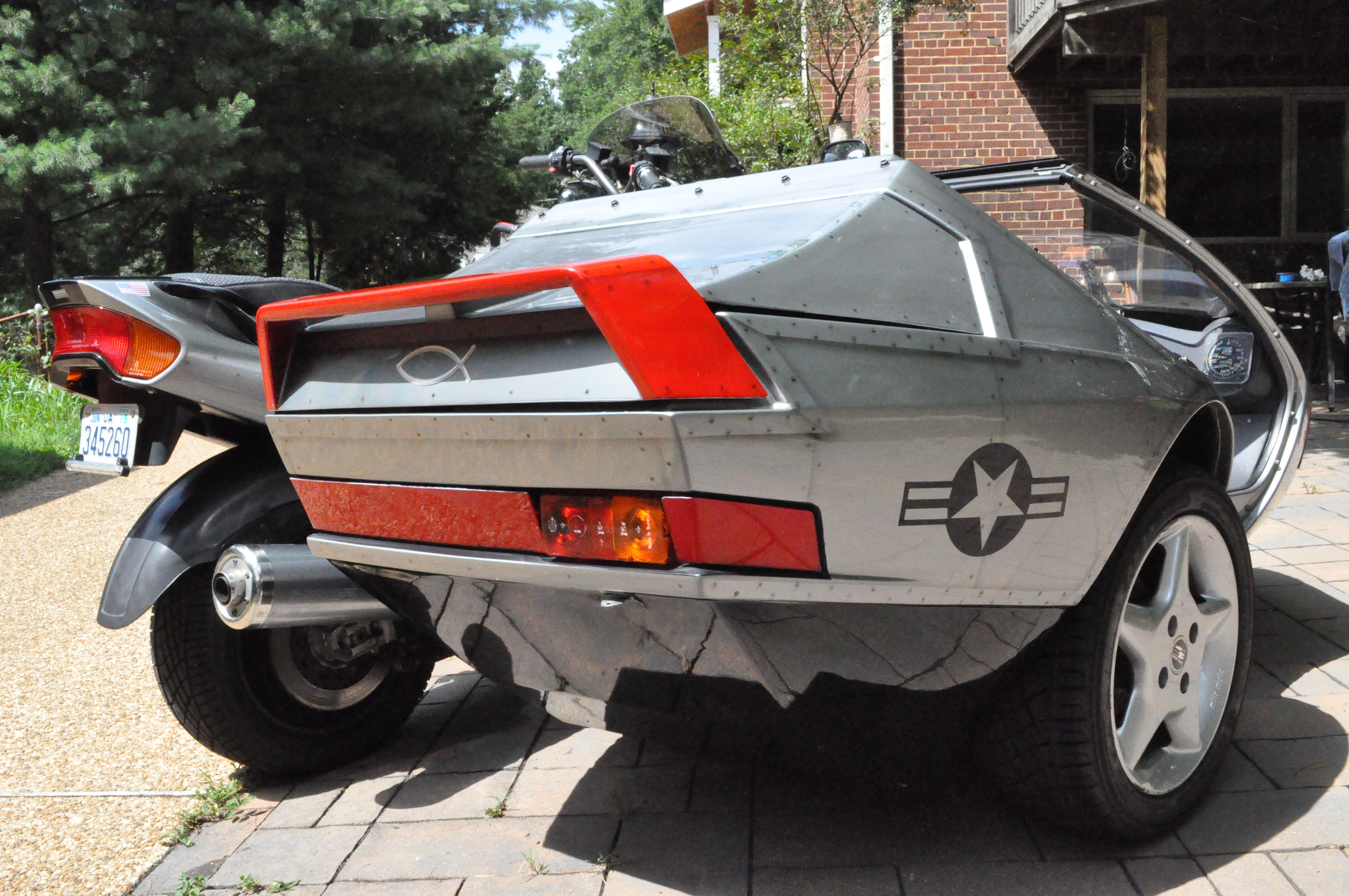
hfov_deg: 57.3
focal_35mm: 33
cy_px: 448
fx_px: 1235
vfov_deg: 39.9
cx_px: 674
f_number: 18
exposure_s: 1/1250
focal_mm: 22
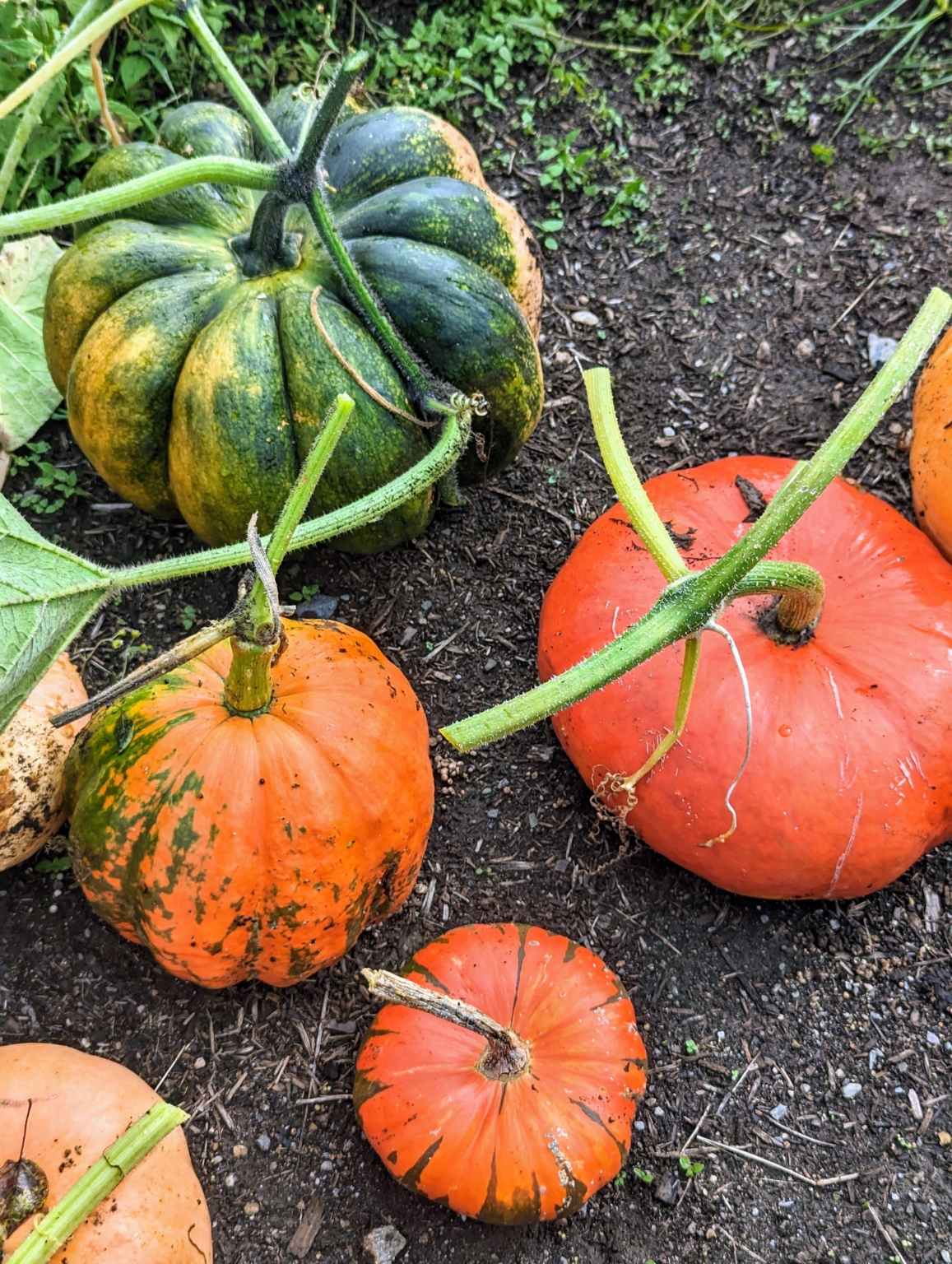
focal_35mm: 48
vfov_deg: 39.6
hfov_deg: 30.3
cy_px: 632
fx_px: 1755
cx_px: 476
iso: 46
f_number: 1.85
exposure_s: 1/1151
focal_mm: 6.81
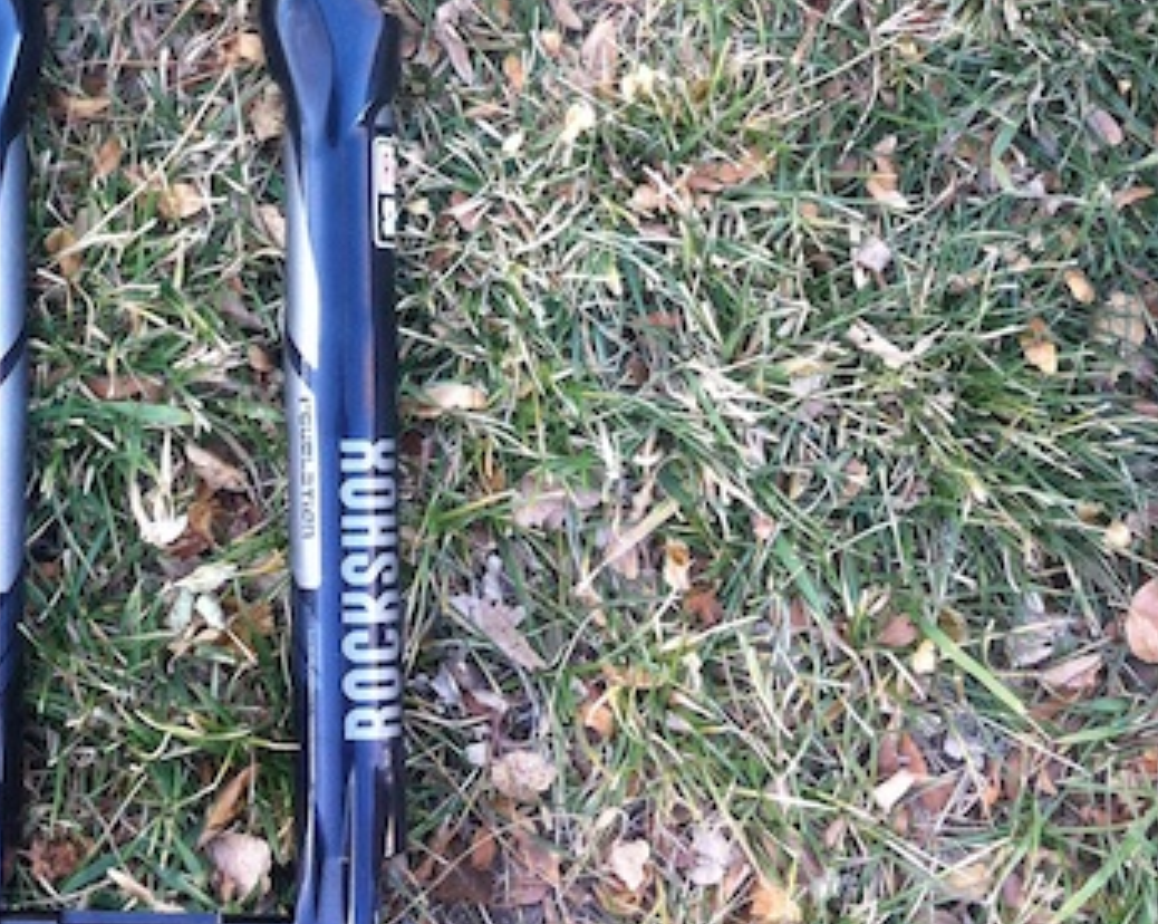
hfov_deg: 23.7
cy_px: -50
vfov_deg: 18.7
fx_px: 2704
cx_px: 197
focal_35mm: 79
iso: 100
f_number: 2.8
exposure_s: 1/40
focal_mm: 3.85
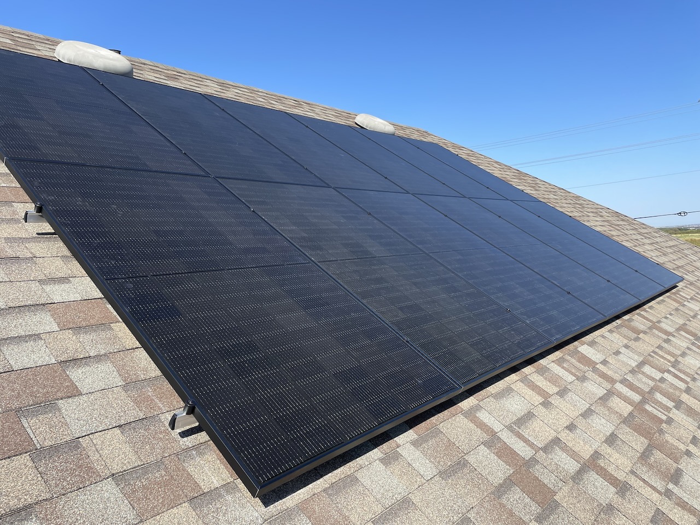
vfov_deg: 53.1
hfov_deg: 67.3
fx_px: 526
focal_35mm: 26
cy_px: 262
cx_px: 350
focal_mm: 4.2
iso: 32
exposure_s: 1/2132
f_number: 1.6
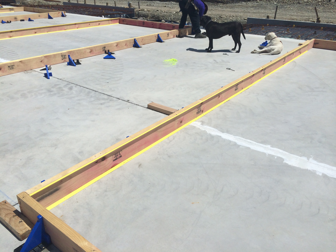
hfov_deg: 60.0
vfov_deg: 46.8
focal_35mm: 30
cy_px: 126
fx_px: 291
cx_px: 168
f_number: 2.2
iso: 32
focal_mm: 4.12
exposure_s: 1/8264
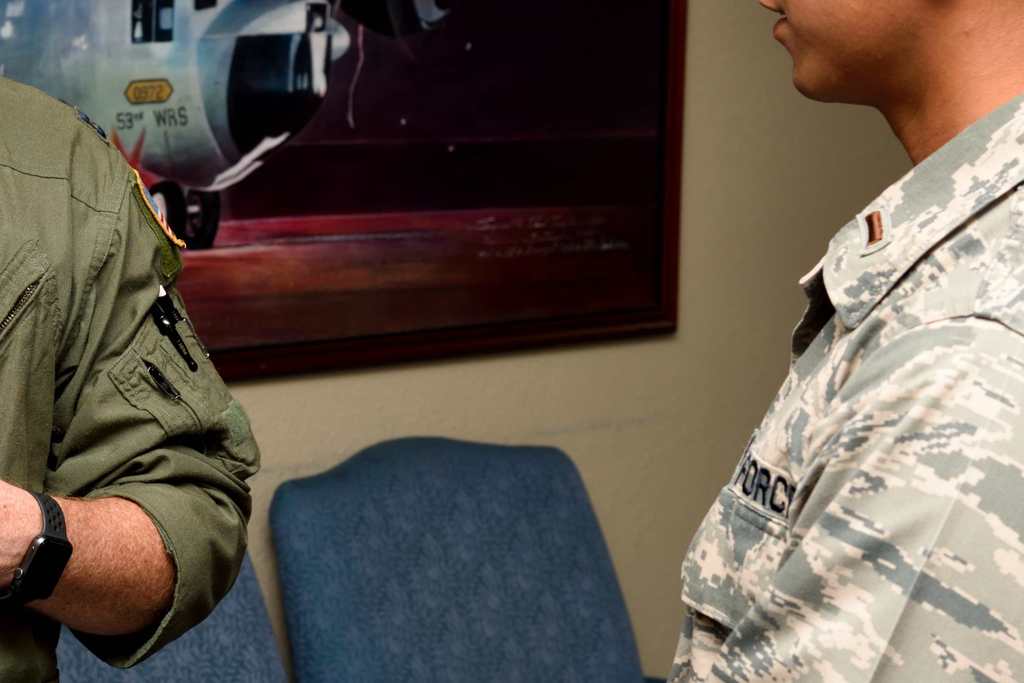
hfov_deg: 18.6
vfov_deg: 12.6
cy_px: 273
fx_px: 3102
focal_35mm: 109
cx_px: 206
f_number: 7.1
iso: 400
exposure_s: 1/100
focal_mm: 48
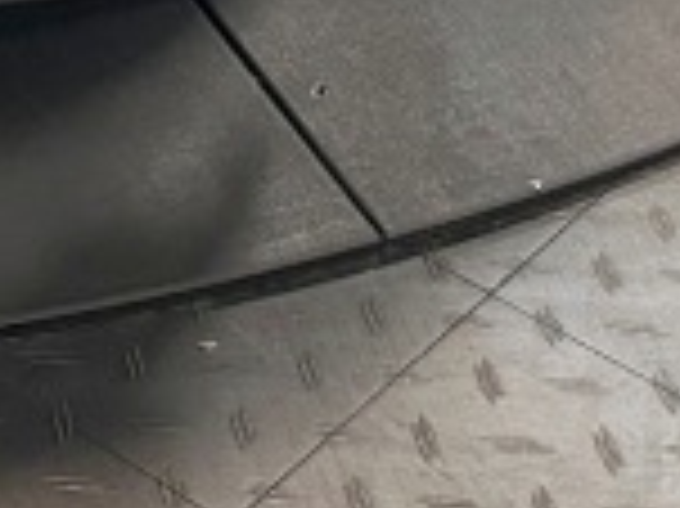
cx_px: -869
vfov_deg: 7.7
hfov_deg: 10.6
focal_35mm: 163
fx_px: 3199
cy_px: -1092
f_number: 1.78
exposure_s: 1/60
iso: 400
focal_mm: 6.86
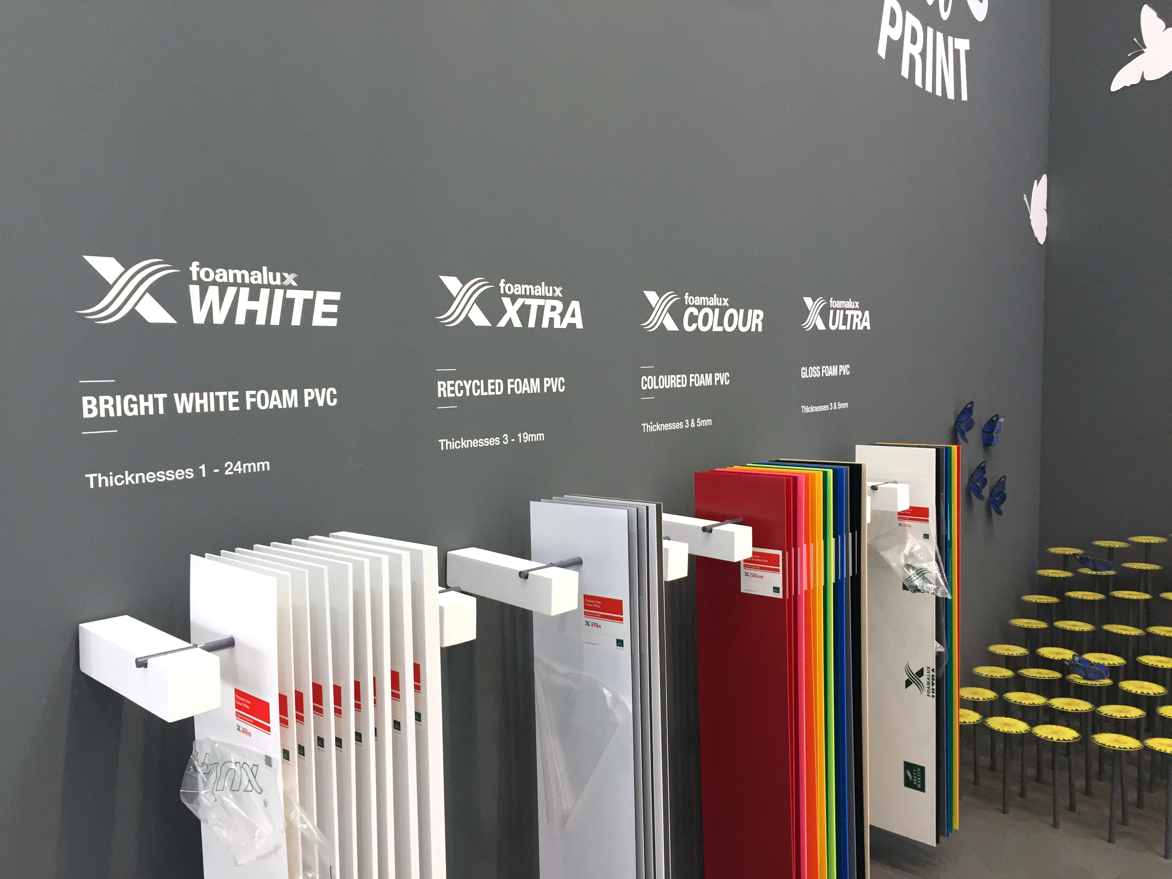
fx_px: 982
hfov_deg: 61.7
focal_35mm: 29
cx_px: 586
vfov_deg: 48.2
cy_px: 440
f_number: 2.2
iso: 50
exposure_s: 1/33
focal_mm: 4.15
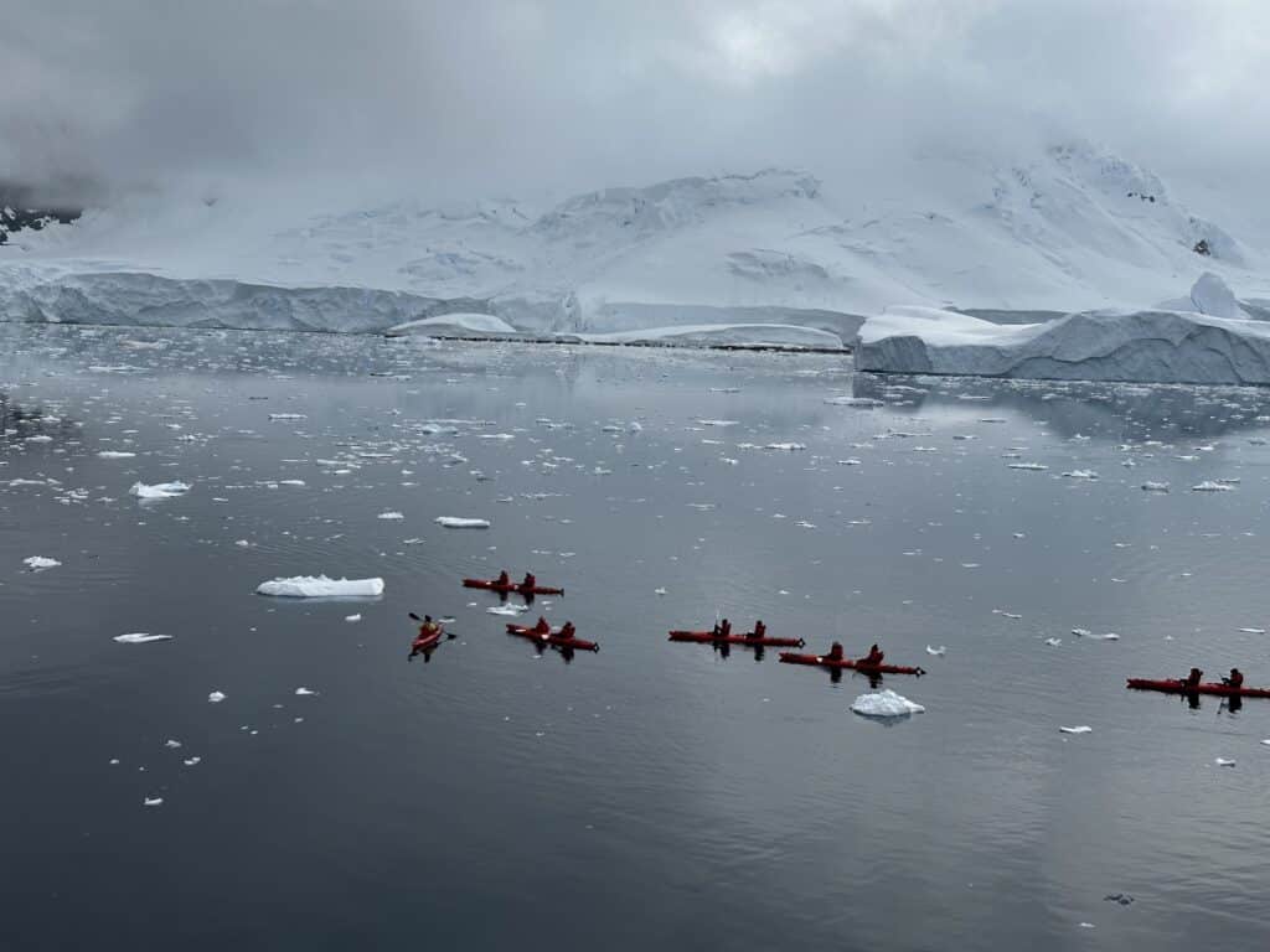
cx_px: 635
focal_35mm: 48
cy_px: 476
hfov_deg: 39.7
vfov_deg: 30.3
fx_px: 1761
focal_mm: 6.86
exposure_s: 1/15873
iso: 64
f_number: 1.78
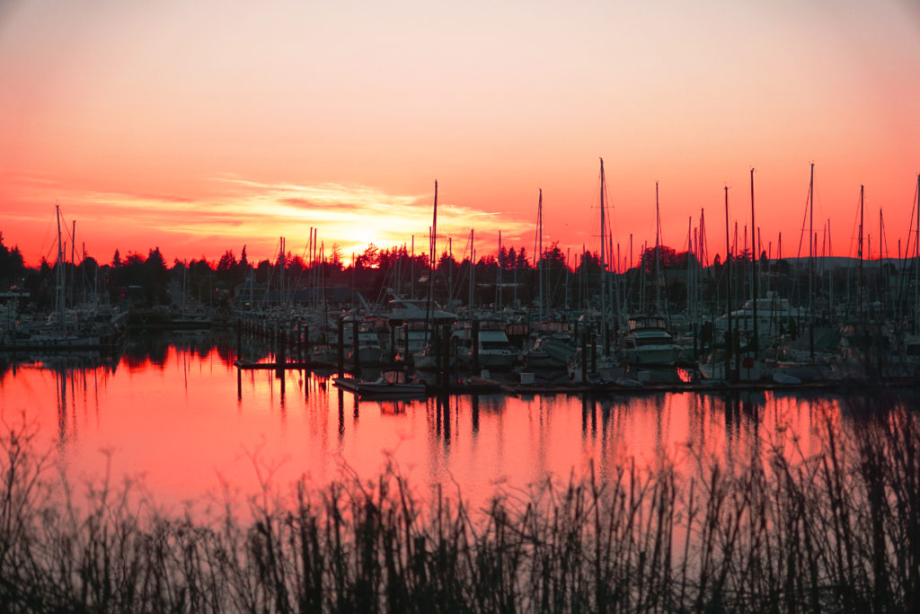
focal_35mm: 75
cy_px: 307
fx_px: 1917
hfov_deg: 27.0
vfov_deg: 18.2
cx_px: 460
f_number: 3.2
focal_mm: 50
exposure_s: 1/400
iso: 100
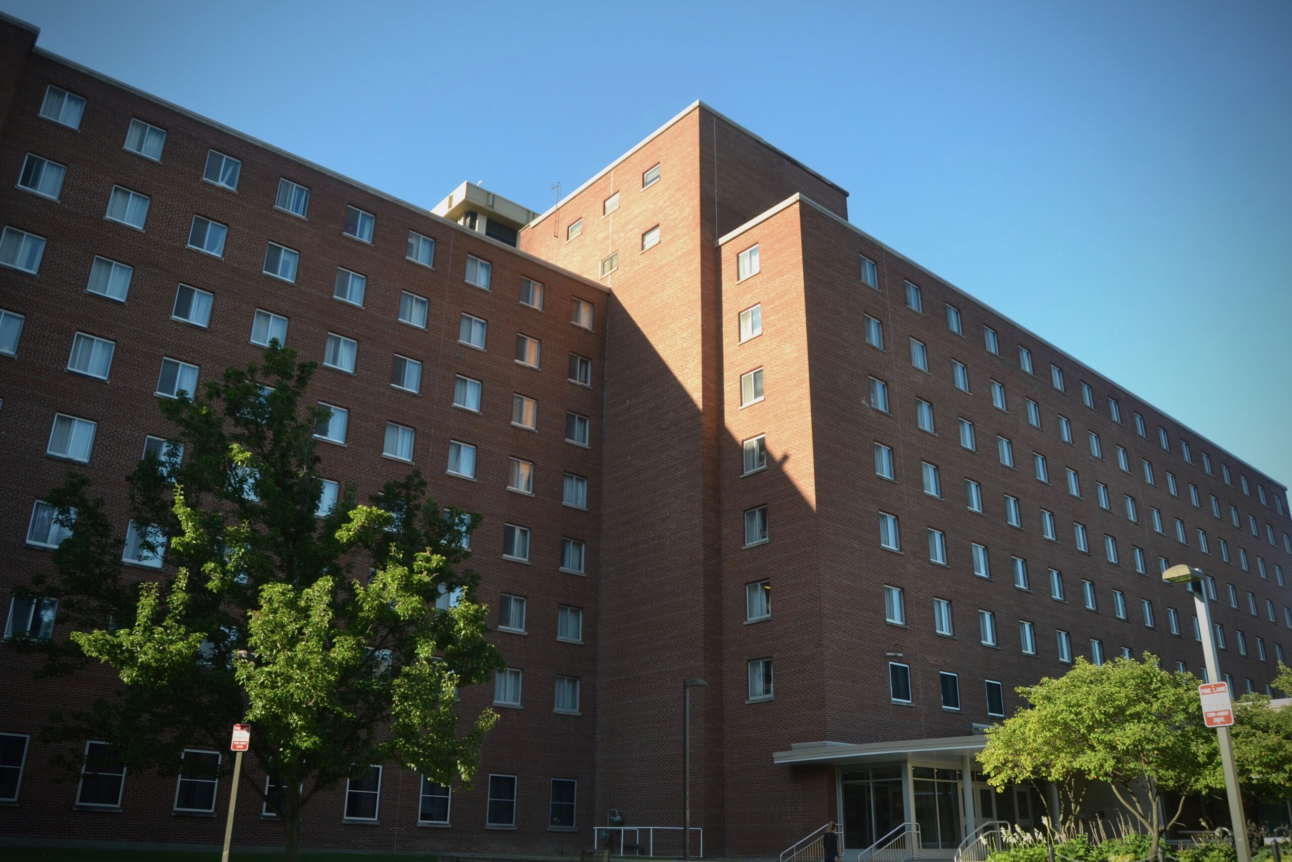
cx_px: 646
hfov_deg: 67.4
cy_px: 431
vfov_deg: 47.9
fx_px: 969
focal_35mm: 27
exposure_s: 1/125
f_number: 5.6
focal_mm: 18
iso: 110
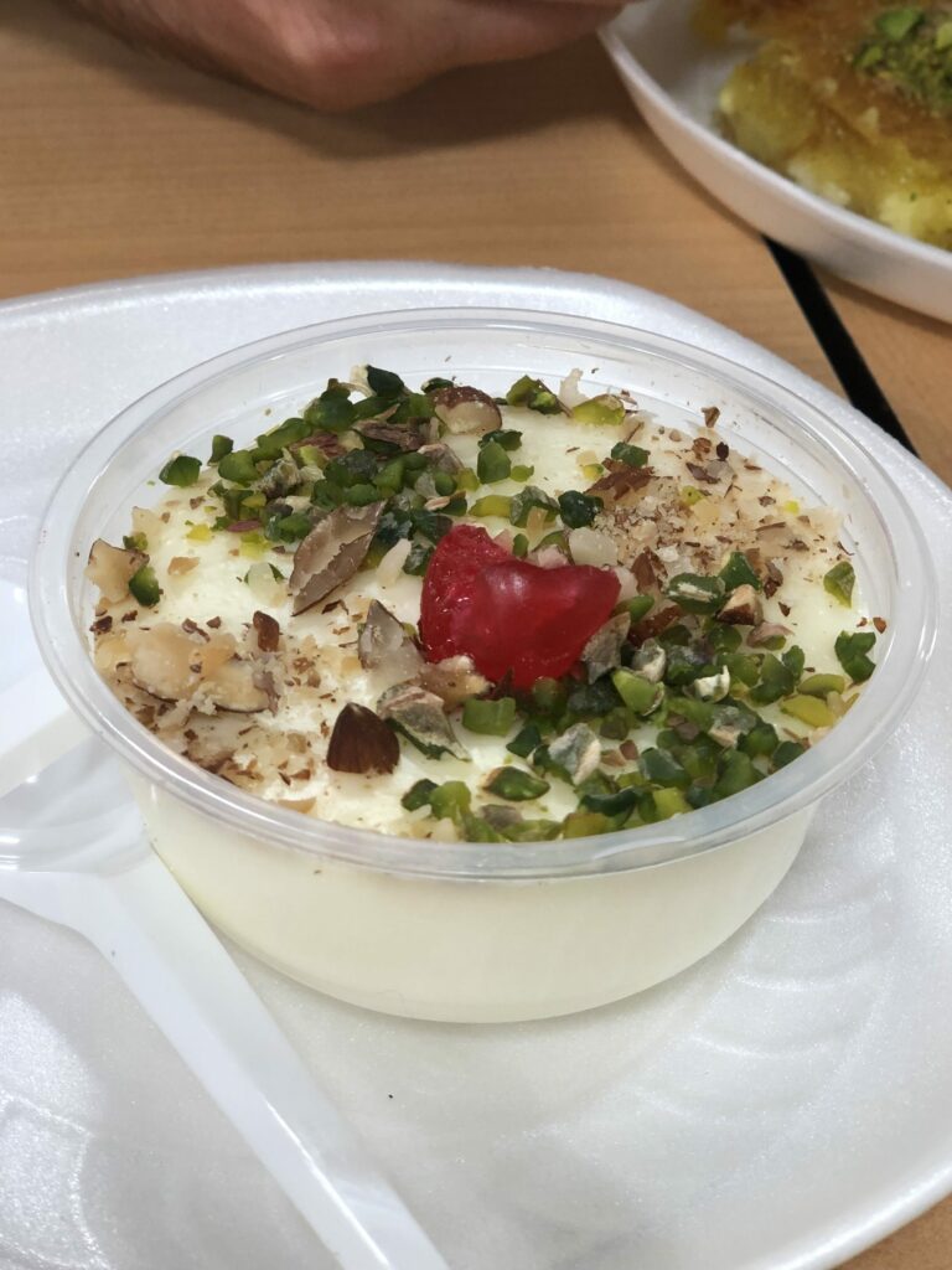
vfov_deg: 36.8
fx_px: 1907
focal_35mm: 52
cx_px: 476
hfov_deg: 28.0
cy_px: 635
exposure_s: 1/50
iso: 32
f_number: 2.4
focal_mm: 6
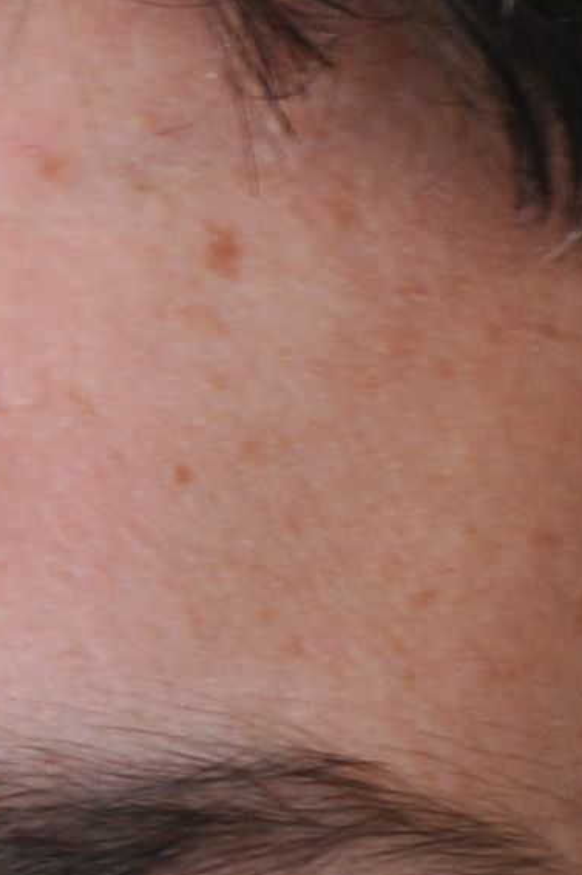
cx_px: -239
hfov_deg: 2.3
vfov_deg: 3.5
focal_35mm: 590
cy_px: 1194
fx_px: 14333
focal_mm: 52
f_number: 6.3
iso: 200
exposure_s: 1/25
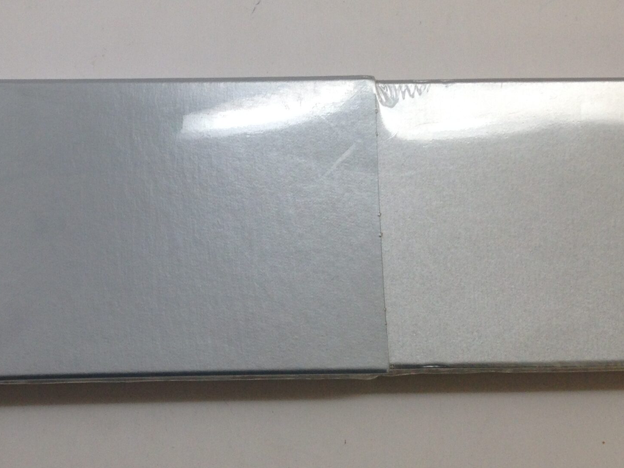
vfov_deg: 25.2
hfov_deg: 32.4
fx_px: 1045
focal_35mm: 58
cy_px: 212
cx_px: 134
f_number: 2.4
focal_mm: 4.12
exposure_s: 1/120
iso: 80
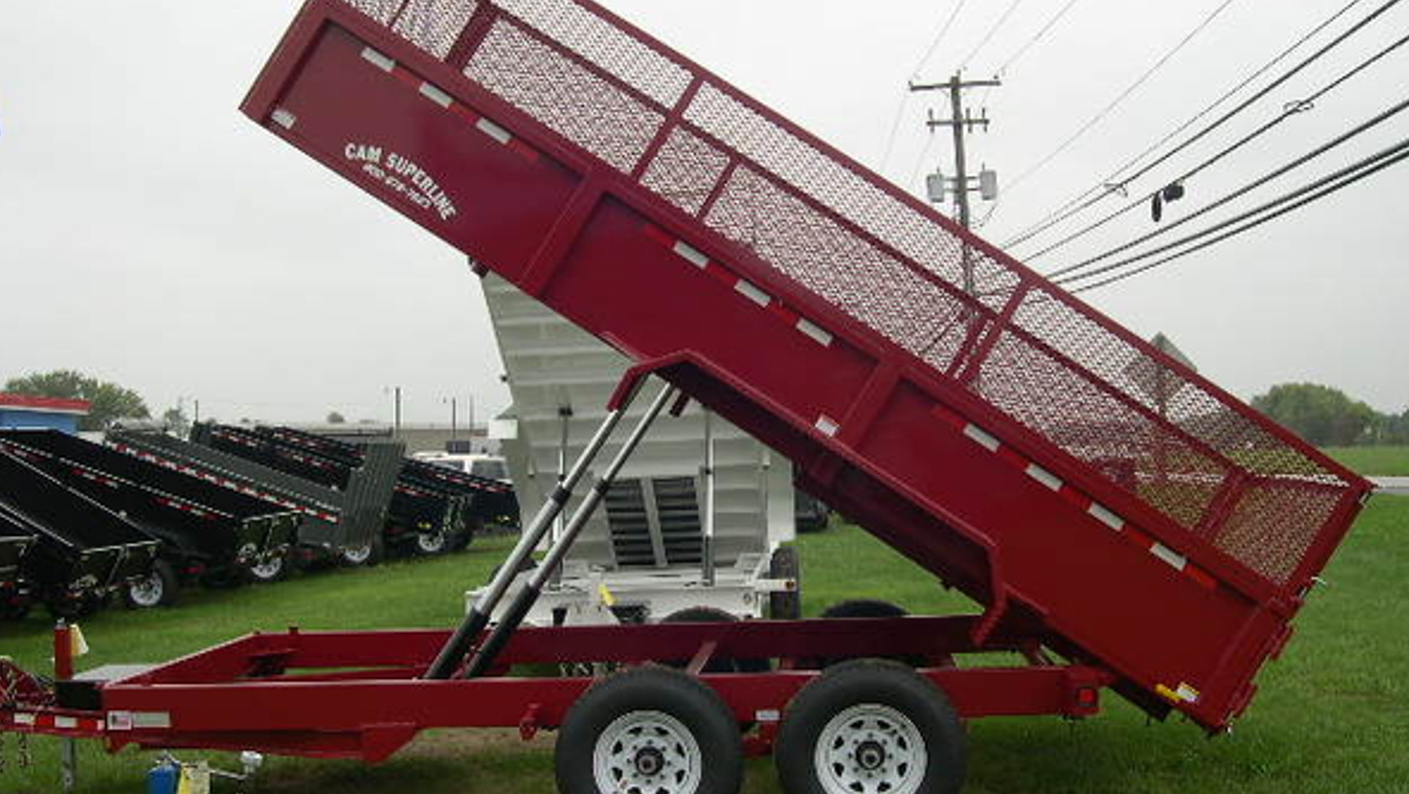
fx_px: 1570
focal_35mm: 42
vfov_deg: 28.4
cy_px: 367
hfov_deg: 48.3
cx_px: 699
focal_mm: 8
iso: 100
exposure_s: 1/104
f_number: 7.6
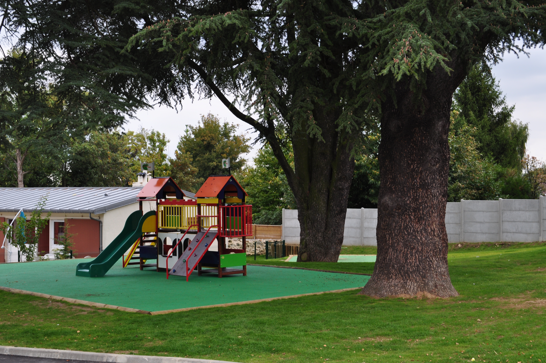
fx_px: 863
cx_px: 273
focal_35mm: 57
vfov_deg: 23.7
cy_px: 182
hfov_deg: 35.1
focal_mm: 38
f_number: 8
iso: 250
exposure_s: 1/60
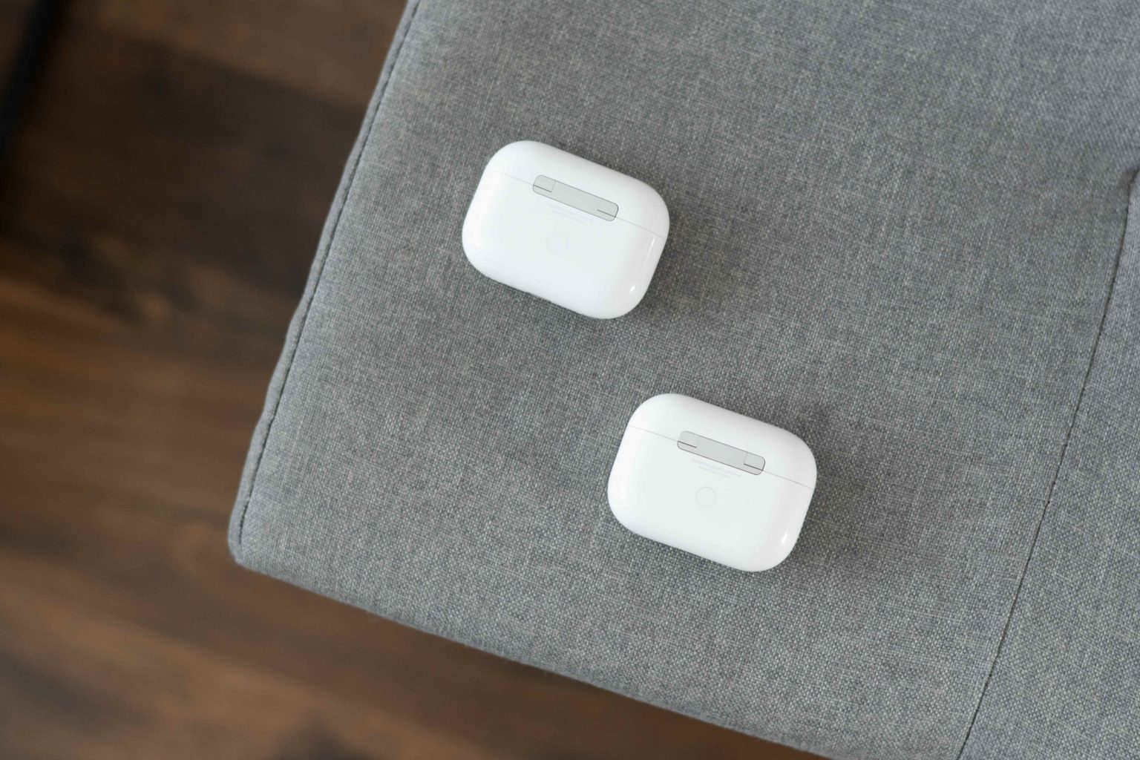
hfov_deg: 27.0
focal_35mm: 75
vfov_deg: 18.2
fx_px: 2375
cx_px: 570
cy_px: 380
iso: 250
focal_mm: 50
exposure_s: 1/60
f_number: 2.5
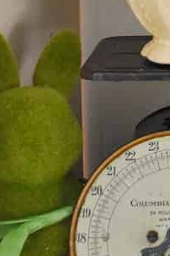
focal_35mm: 170
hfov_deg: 7.7
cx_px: 351
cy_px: -168
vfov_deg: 11.4
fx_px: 1210
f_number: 3.8
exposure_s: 1/60
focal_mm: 23
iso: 1800
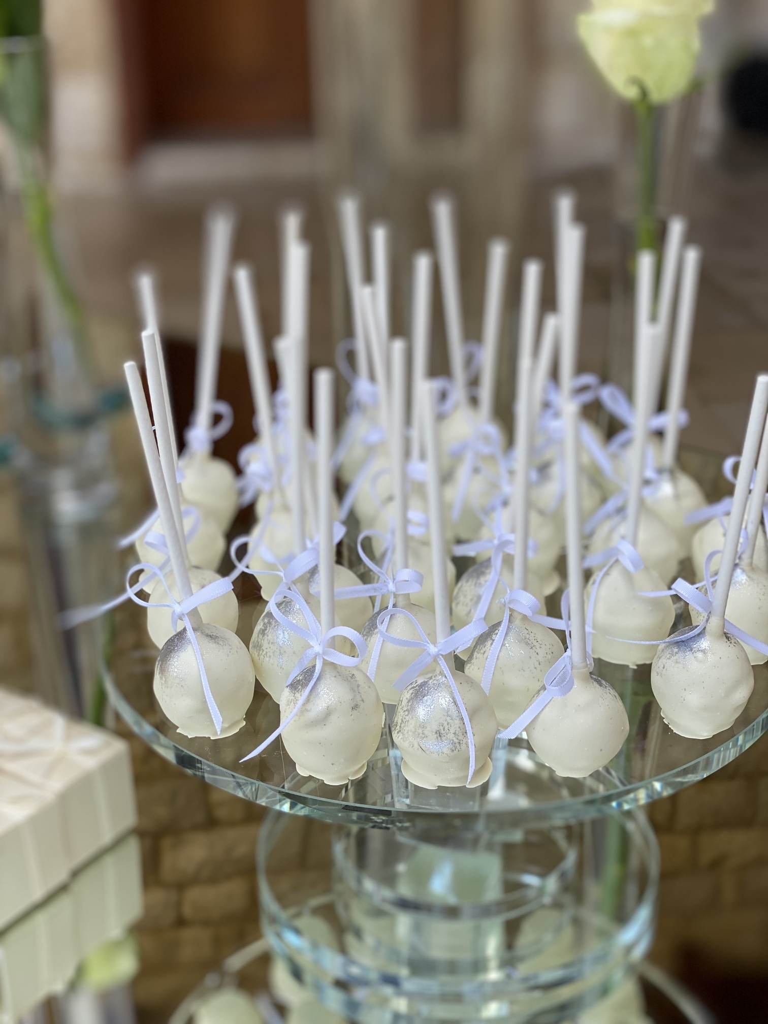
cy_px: 512
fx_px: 1538
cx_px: 384
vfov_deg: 36.8
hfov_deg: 28.0
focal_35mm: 52
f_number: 2
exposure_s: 1/353
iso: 20
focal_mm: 6
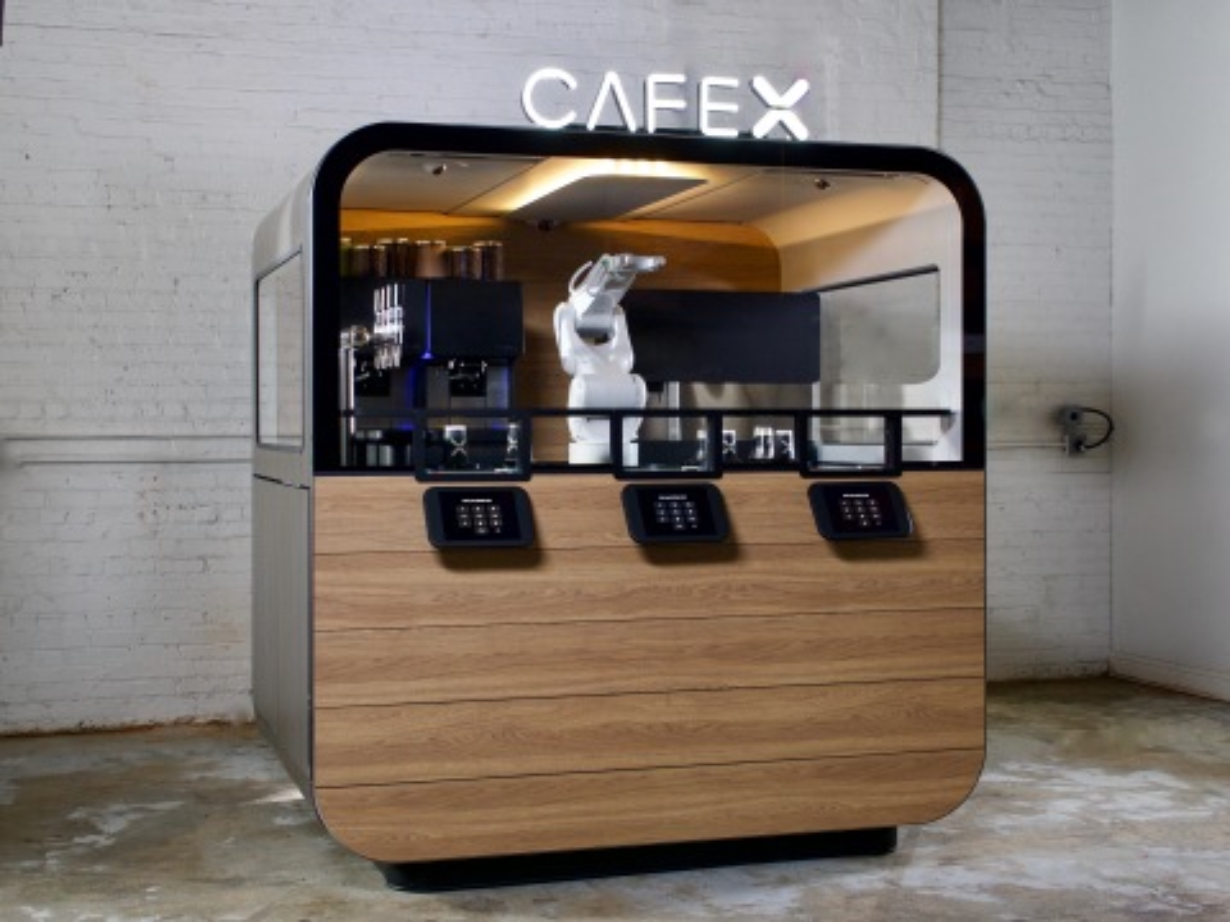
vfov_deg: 29.1
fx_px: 1777
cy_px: 461
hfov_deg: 38.2
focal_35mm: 50
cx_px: 615
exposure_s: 1/20
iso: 200
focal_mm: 25
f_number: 2.8
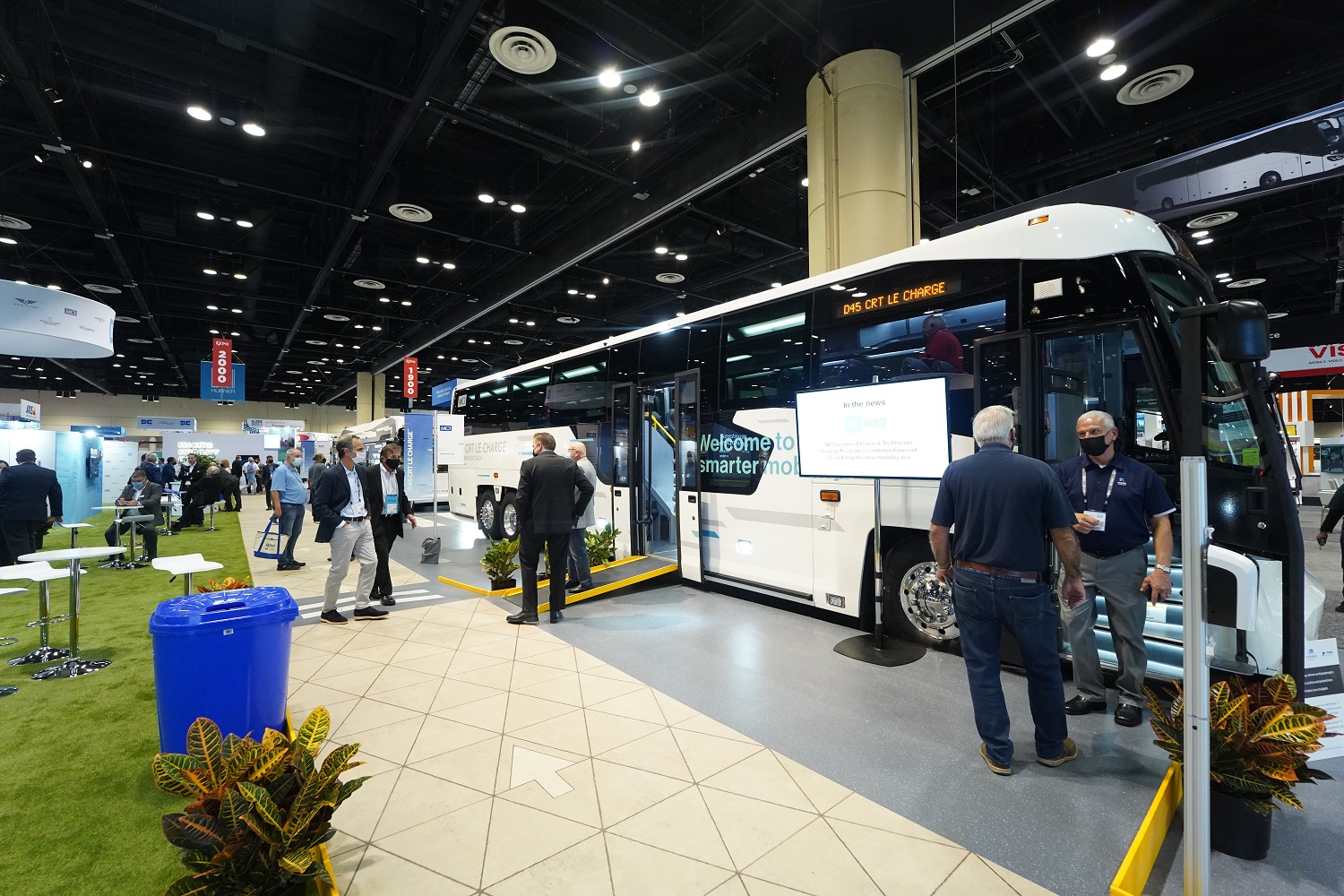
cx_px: 672
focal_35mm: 14
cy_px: 448
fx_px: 523
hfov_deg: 104.3
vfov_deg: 81.2
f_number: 5.6
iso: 5000
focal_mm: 14
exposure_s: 1/125
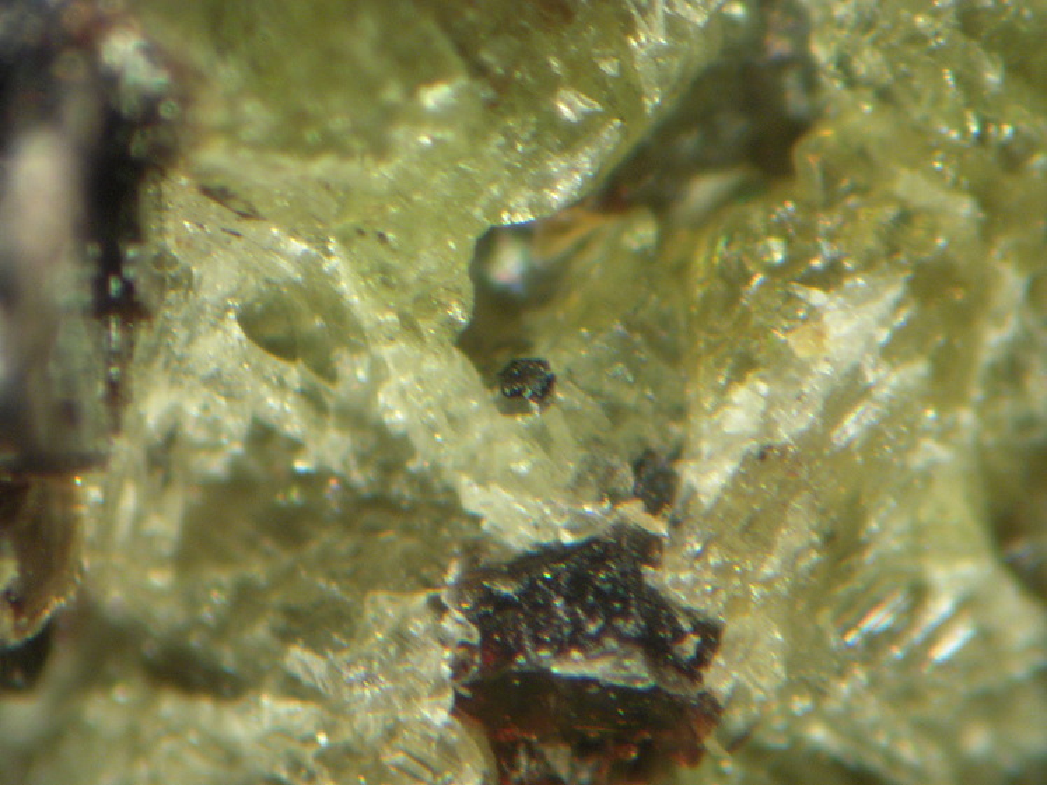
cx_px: 524
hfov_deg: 17.3
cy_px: 392
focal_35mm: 114
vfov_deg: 13.0
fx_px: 3448
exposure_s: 1/25
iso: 250
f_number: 4.2
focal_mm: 18.9
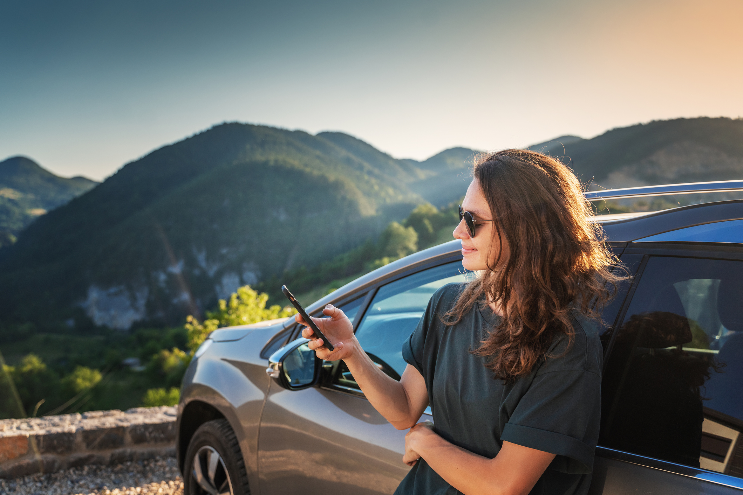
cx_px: 372
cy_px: 248
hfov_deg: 65.5
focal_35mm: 28
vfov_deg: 46.4
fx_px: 578
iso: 125
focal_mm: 28
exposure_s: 1/1600
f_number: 3.5
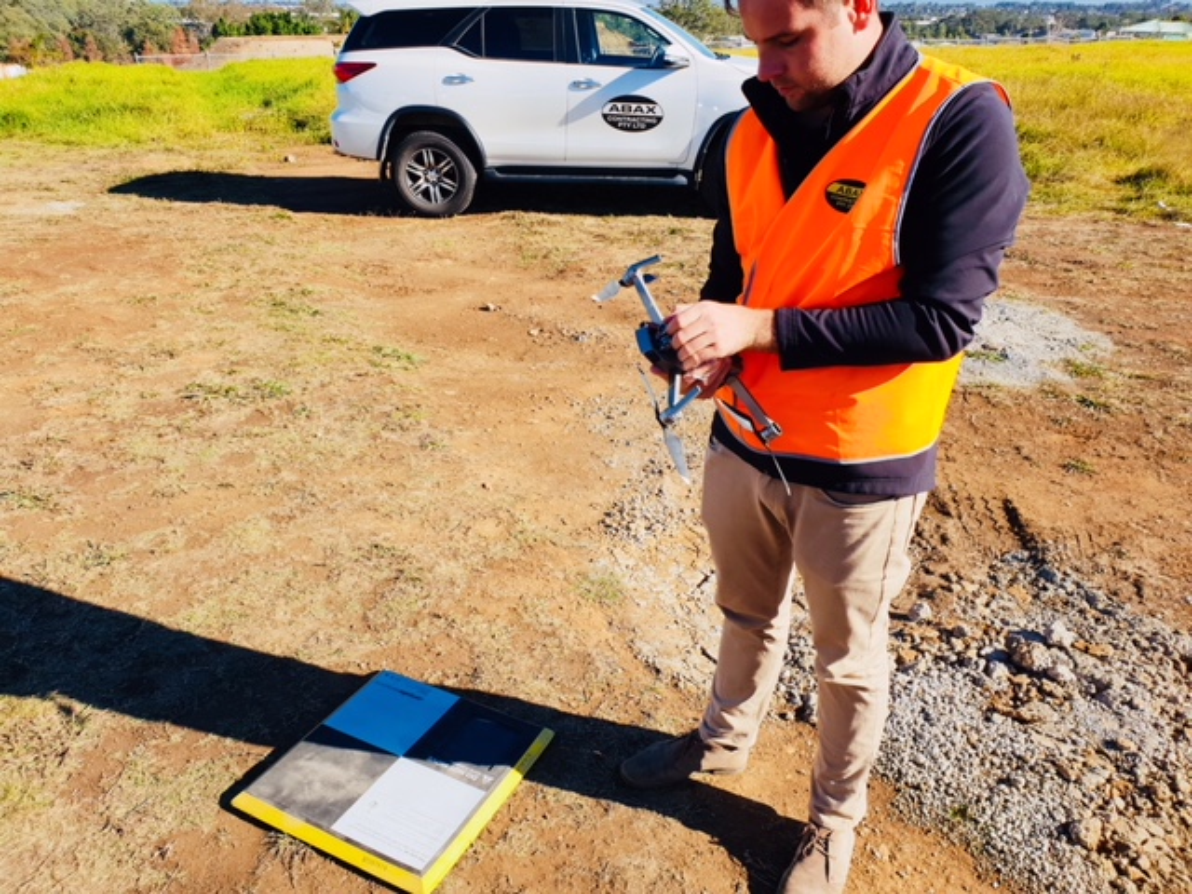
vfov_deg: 53.1
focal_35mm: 26
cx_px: 596
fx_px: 895
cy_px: 447
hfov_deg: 67.3
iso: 50
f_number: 2.4
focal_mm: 4.3
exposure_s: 1/1005
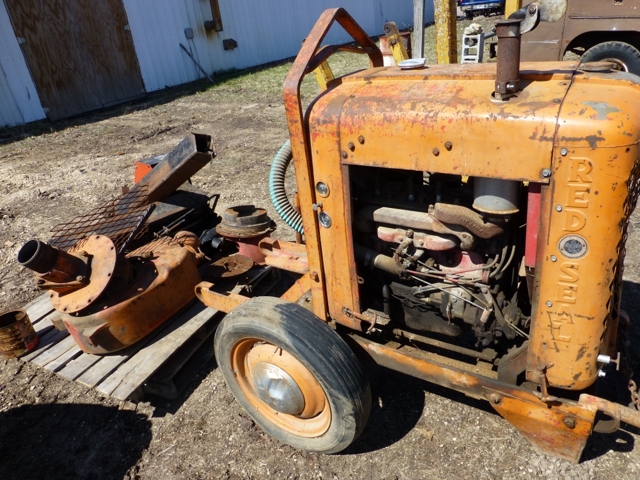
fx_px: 444
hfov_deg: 71.6
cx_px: 320
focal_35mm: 24
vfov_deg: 56.8
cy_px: 240
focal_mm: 4.3
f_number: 4
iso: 100
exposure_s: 1/640
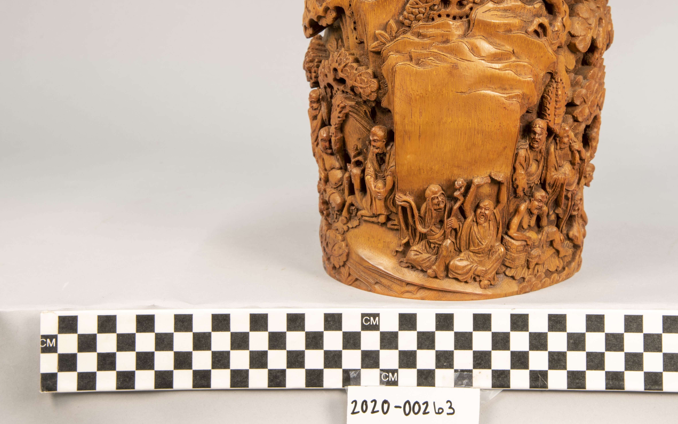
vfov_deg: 17.3
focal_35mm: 75
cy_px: 142
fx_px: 1386
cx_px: 392
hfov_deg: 27.5
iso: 100
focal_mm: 58
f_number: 14
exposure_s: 1/1.67
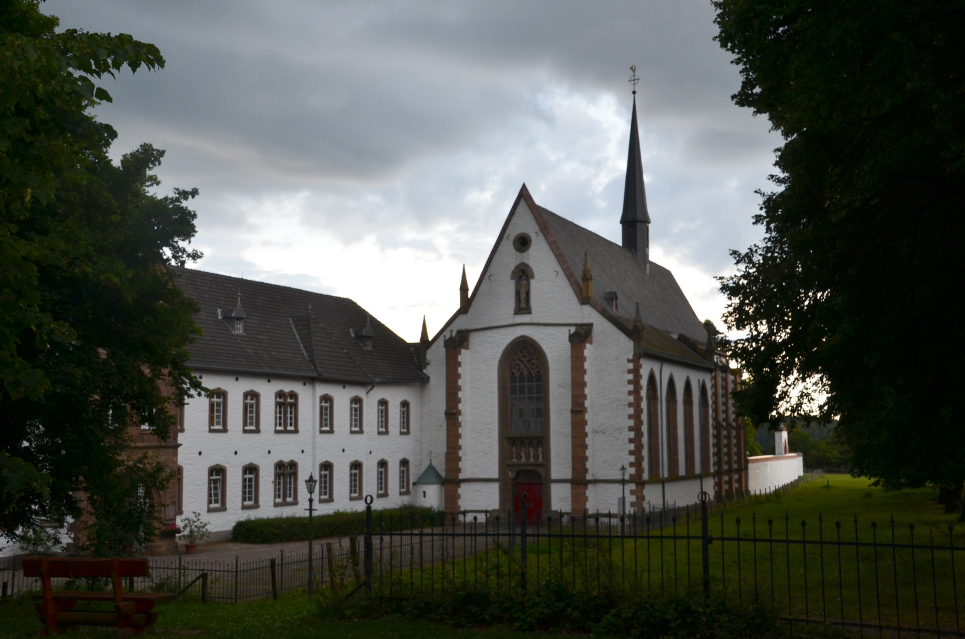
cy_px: 320
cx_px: 482
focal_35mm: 40
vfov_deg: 32.9
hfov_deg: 48.0
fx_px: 1083
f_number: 9
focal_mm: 27
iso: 400
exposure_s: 1/40
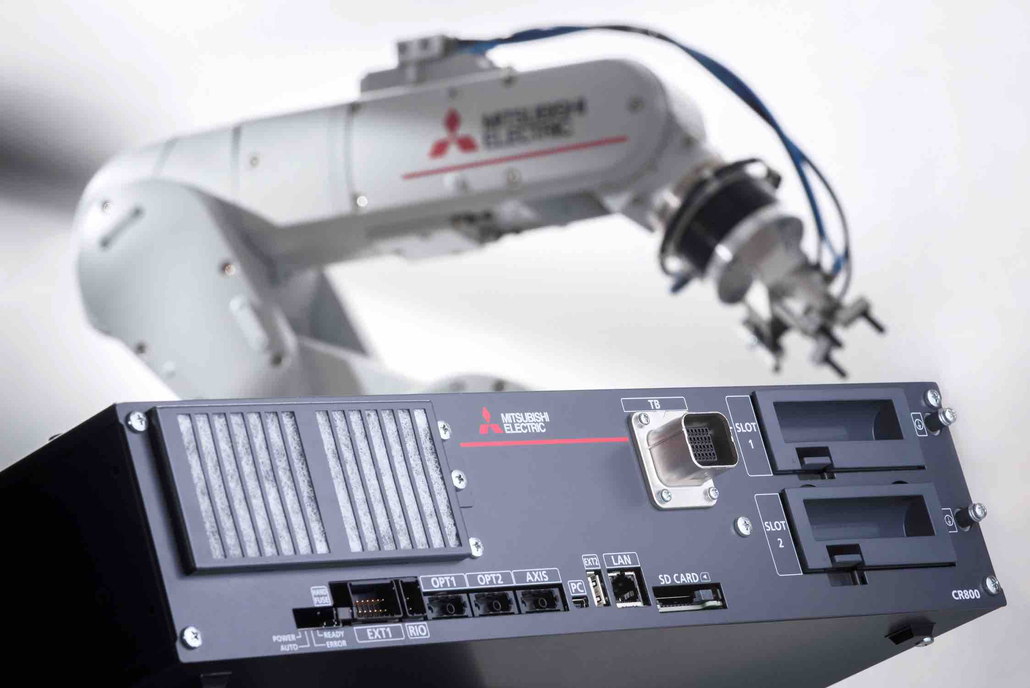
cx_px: 515
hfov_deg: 14.6
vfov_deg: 9.8
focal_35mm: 140
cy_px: 344
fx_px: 4007
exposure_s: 1/200
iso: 200
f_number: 16
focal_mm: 140
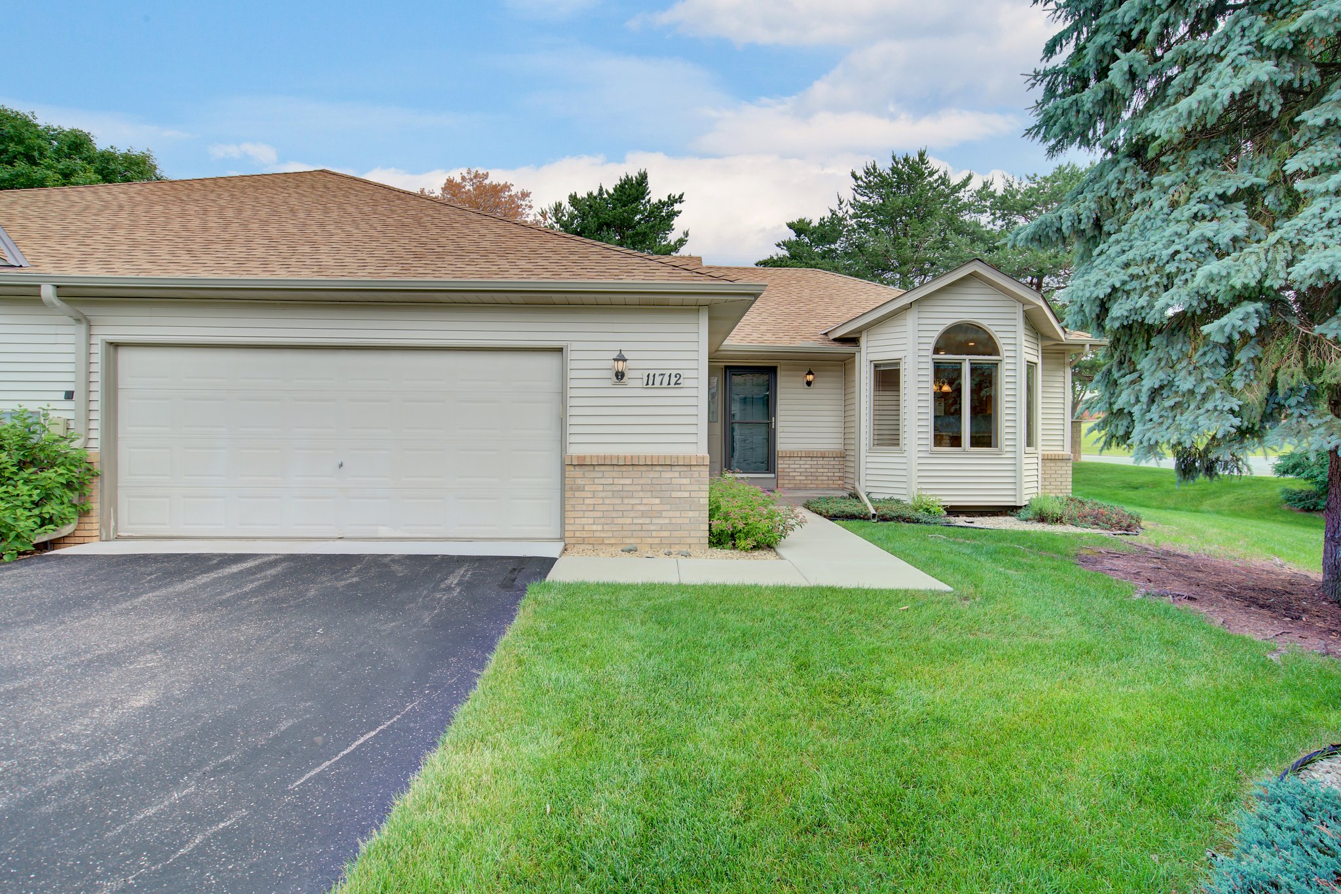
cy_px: 447
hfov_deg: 86.9
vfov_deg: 64.5
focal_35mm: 19
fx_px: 708
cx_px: 670
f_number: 8
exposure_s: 1/160
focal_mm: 19
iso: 100
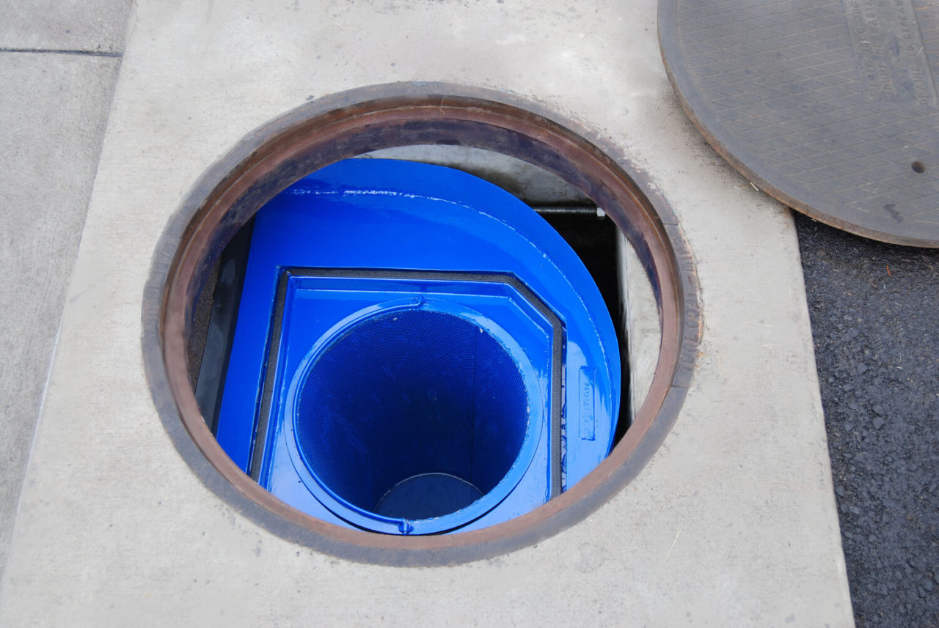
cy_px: 314
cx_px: 470
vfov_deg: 32.0
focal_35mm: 42
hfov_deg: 46.3
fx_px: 1097
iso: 200
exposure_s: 1/100
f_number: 5
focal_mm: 28
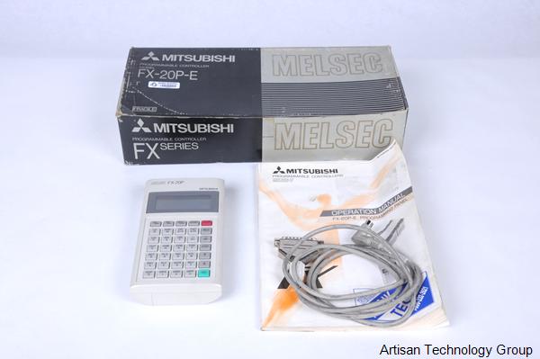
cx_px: 270
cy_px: 180
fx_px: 787
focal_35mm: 52
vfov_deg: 25.7
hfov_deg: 37.9
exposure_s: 1/200
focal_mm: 35
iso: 200
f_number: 10
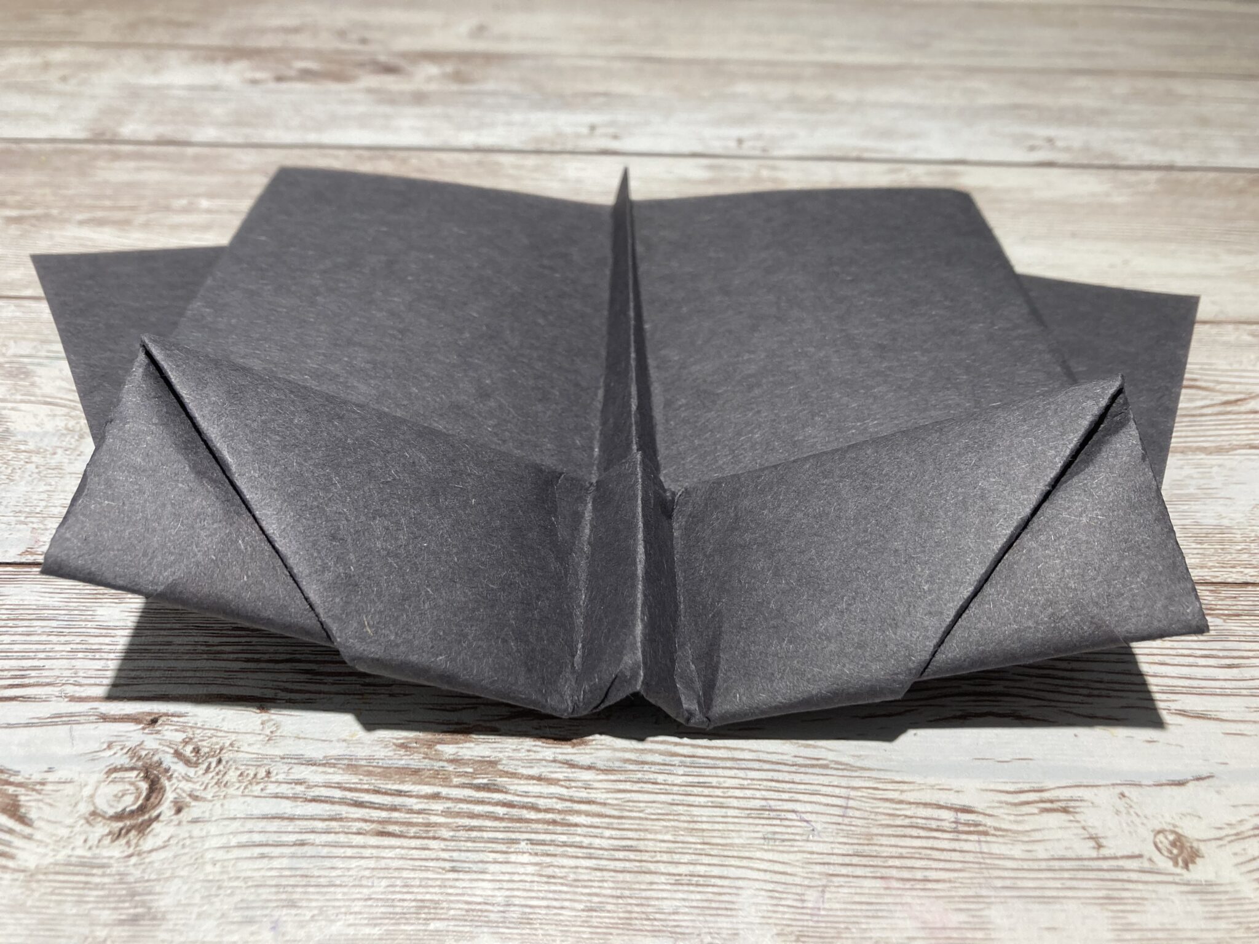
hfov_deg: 63.4
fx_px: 1018
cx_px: 630
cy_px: 472
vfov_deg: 49.7
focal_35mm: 28
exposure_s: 1/120
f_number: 1.8
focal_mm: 3.99
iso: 64
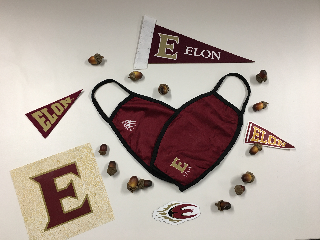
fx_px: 268
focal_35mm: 29
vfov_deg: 48.2
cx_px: 160
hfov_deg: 61.7
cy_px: 120
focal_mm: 4.15
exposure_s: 1/30
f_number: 2.2
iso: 64
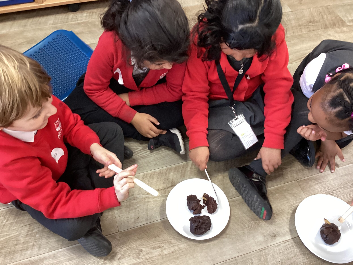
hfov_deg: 56.8
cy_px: 133
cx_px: 179
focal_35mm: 32
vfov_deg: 44.2
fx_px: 326
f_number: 2.4
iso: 200
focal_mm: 3.3
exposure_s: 1/50
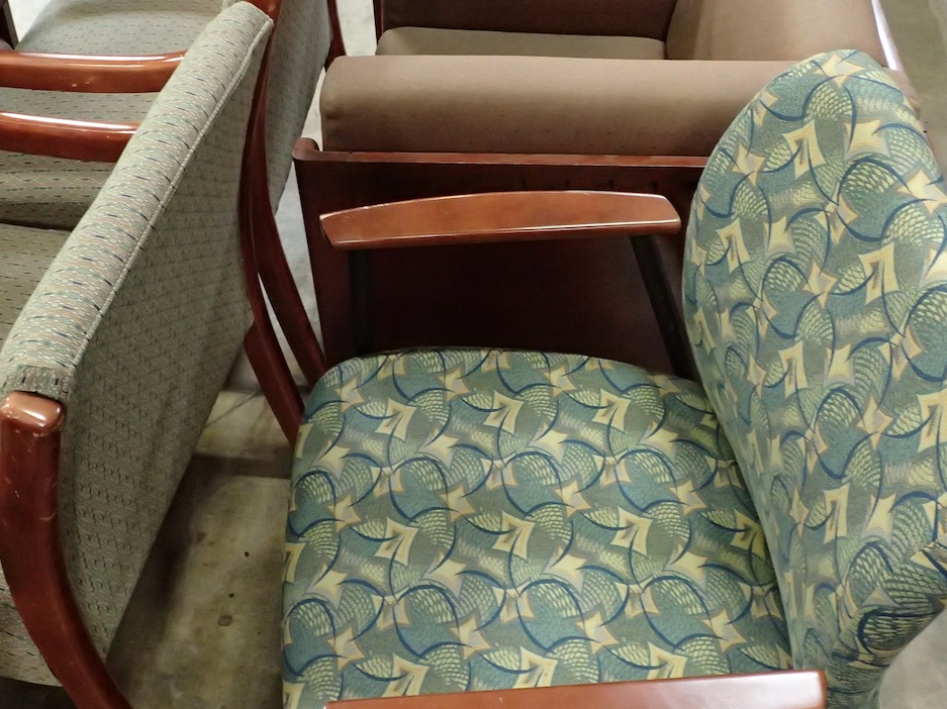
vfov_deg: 35.1
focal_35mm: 41
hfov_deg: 45.4
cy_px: 327
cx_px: 359
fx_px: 1121
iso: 800
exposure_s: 1/20
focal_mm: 5.5
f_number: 3.2
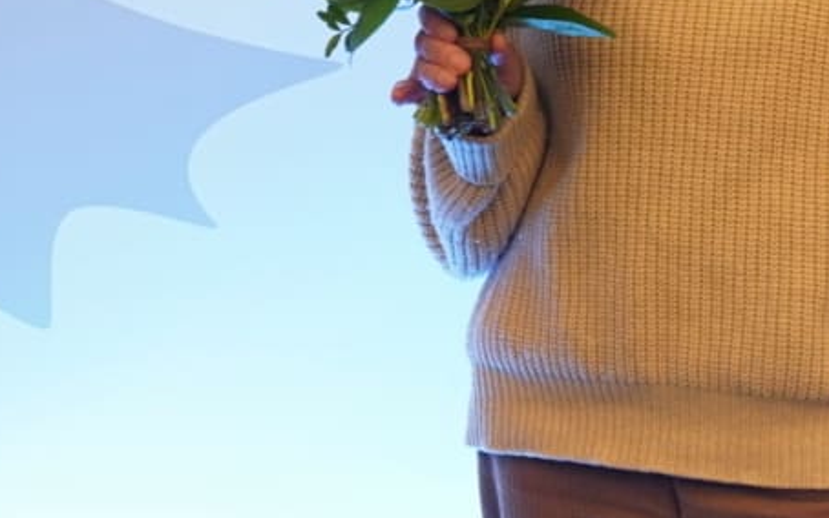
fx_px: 2282
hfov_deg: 20.3
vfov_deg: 12.9
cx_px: 699
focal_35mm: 101
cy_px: 131
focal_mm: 20
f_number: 2.8
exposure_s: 1/30
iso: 500
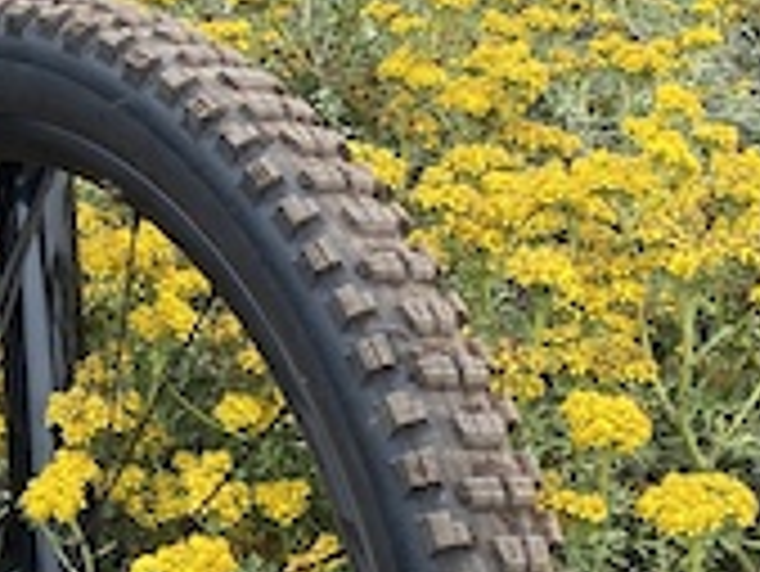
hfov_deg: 15.3
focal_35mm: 123
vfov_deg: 12.0
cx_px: -211
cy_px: 167
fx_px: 2702
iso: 32
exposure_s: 1/799
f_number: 1.8
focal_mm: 4.25
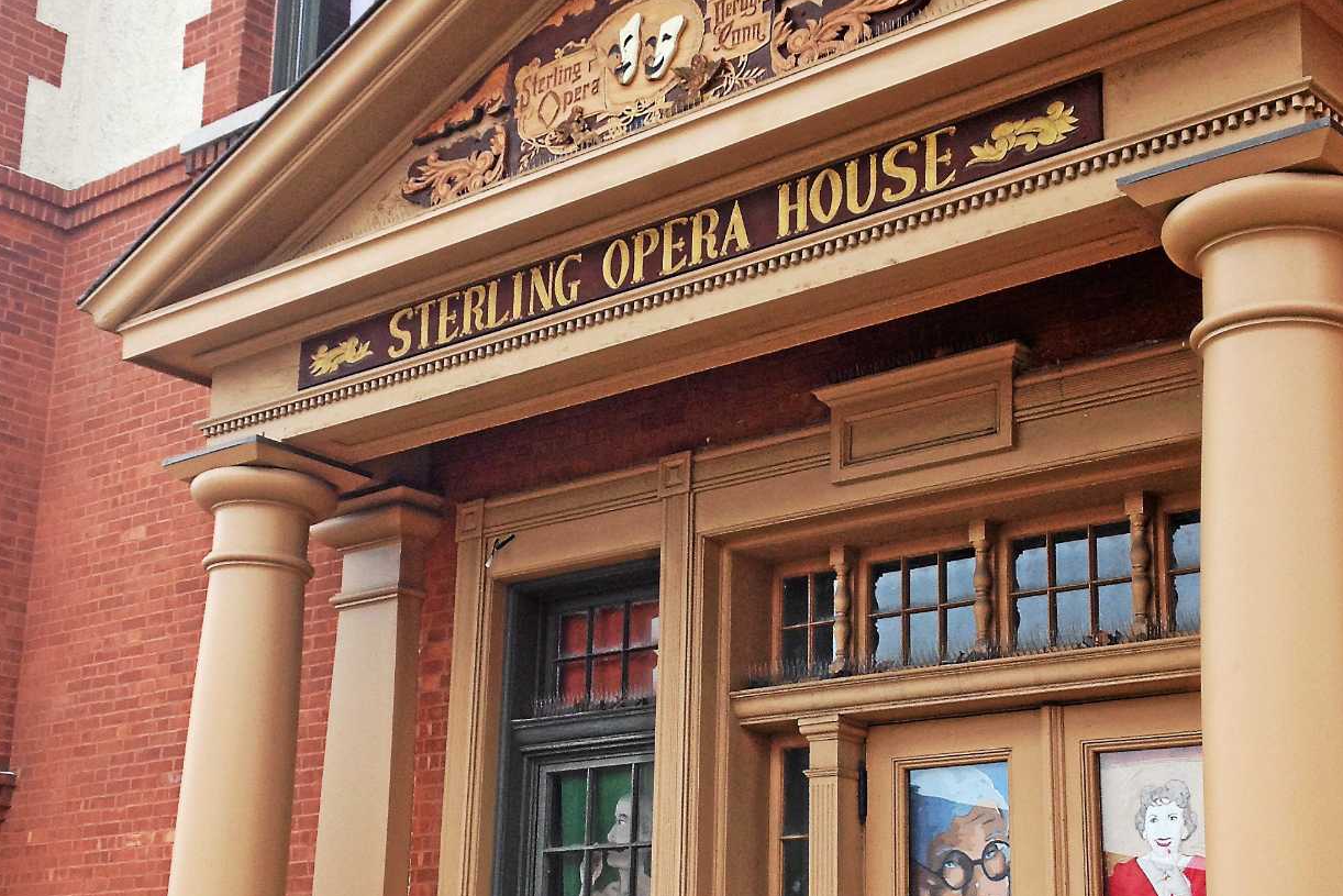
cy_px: 560
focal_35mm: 61
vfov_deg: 22.2
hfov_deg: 32.9
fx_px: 2276
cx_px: 643
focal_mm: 4.28
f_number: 2.4
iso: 50
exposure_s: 1/164
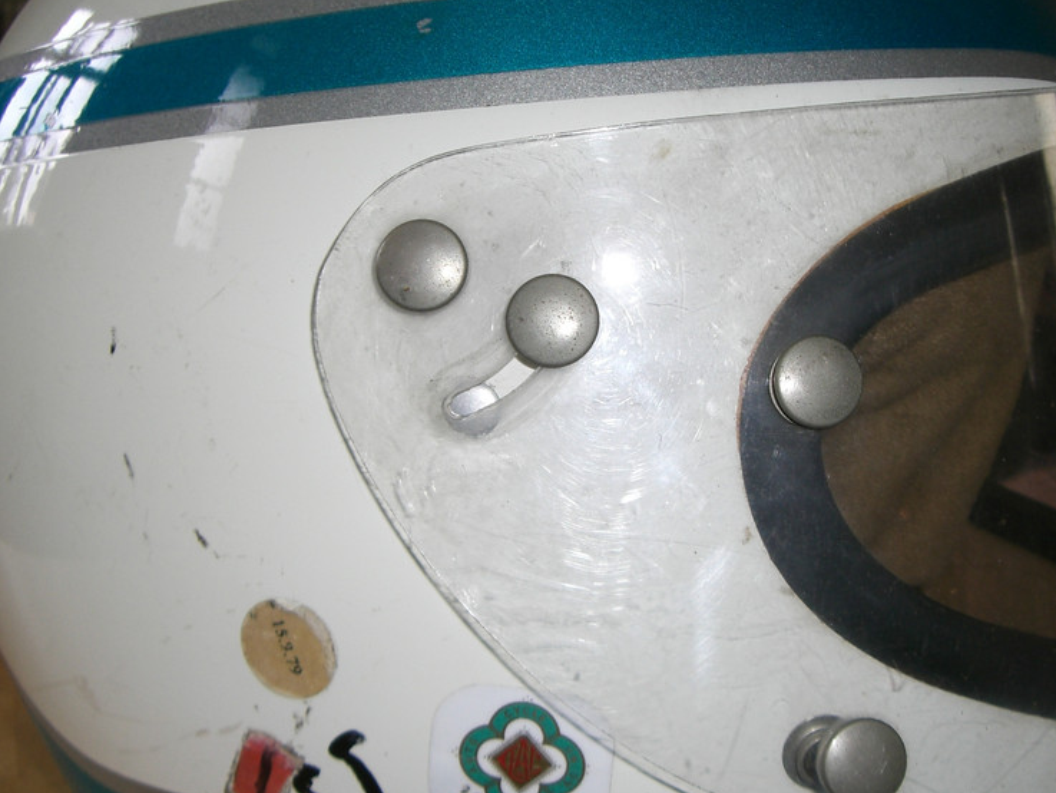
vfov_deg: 26.6
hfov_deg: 34.9
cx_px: 570
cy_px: 407
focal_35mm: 55
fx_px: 1678
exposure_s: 1/60
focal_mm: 6.2
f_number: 2.7
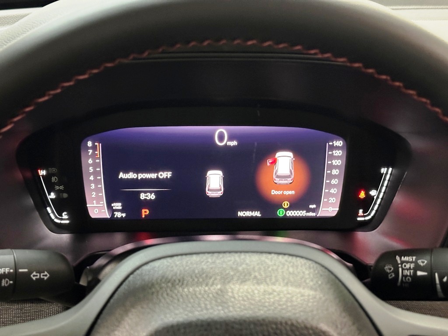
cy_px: 168
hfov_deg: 39.7
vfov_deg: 30.3
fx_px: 621
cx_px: 224
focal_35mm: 48
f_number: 1.78
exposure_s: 1/24
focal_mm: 6.86
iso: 640
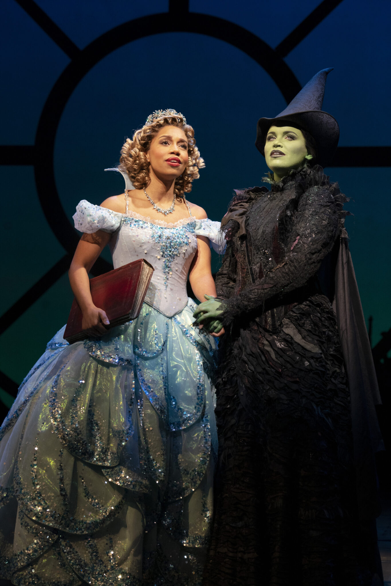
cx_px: 196
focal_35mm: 112
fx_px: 1825
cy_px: 293
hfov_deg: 12.2
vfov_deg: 18.3
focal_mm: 112
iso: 3200
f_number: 5.6
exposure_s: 1/250
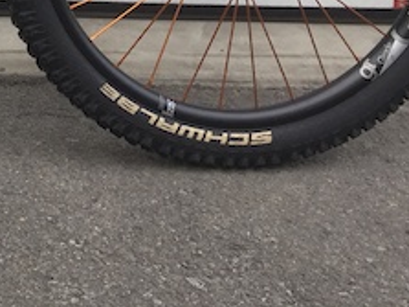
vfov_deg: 13.0
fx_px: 1228
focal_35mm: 104
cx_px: -227
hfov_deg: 16.9
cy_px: -233
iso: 32
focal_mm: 4.15
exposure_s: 1/204
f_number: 2.2
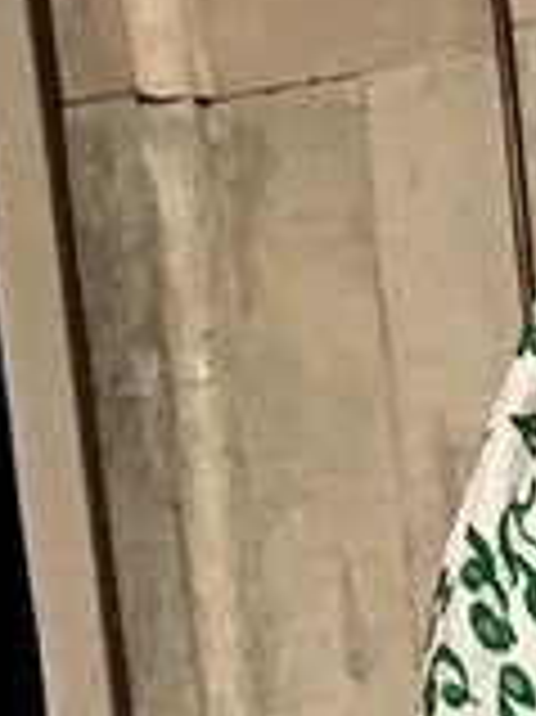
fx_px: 4259
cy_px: 2198
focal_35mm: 206
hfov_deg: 6.6
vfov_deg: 8.1
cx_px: 1599
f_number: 2.2
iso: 20
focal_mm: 2.87
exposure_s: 1/1770
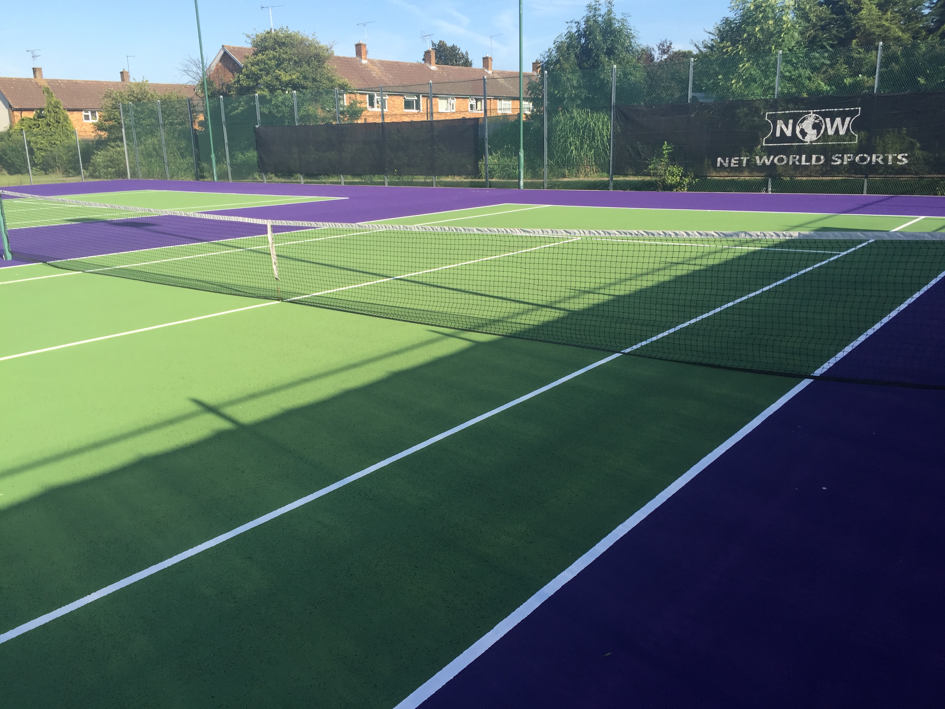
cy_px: 354
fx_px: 792
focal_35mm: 29
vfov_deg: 48.2
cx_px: 472
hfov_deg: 61.7
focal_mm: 4.15
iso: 32
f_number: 2.2
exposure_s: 1/760
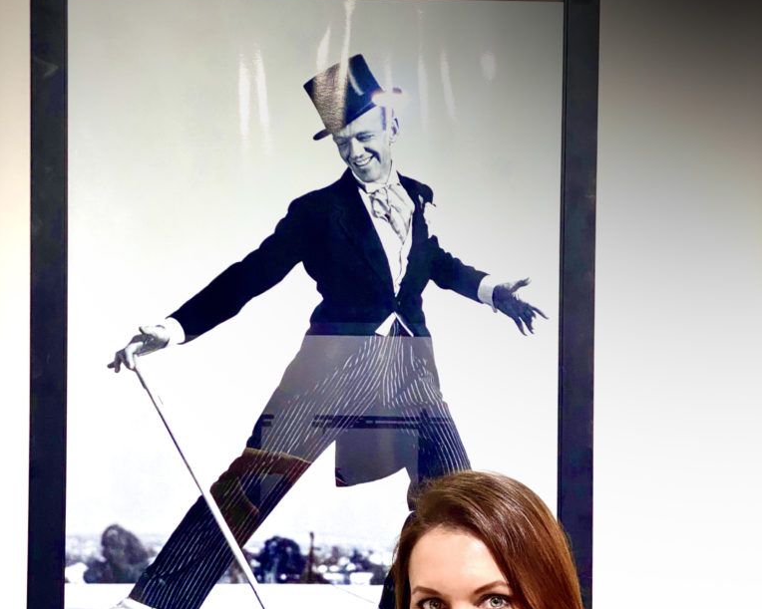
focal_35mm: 68
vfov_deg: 22.1
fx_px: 1533
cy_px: 499
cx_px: 380
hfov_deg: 27.9
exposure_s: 1/120
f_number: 2
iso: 160
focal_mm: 6
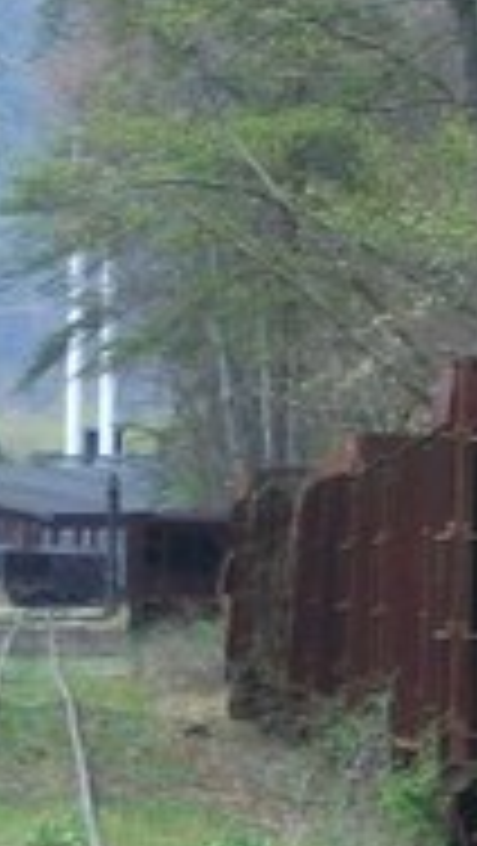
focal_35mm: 473
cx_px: 22
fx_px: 10617
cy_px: 590
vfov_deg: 4.6
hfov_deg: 2.6
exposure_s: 1/125
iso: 64
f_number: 5.1
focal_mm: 17.1
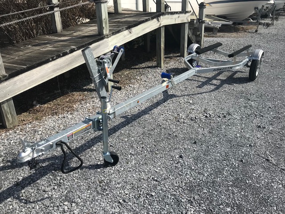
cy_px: 107
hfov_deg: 63.4
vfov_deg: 49.7
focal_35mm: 28
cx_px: 142
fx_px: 231
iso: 20
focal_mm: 3.99
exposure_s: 1/2817
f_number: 1.8
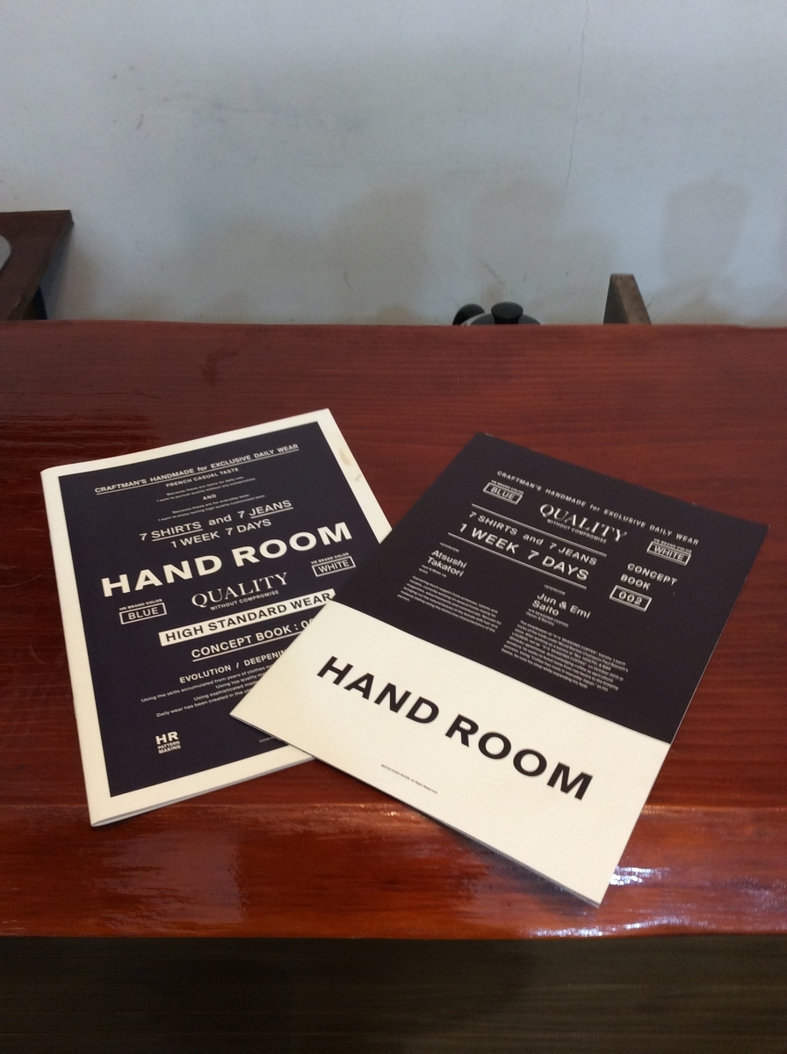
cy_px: 527
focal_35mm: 32
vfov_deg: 56.9
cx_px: 394
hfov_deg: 44.0
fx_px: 973
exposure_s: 1/24
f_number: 2.4
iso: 80
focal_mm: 3.3
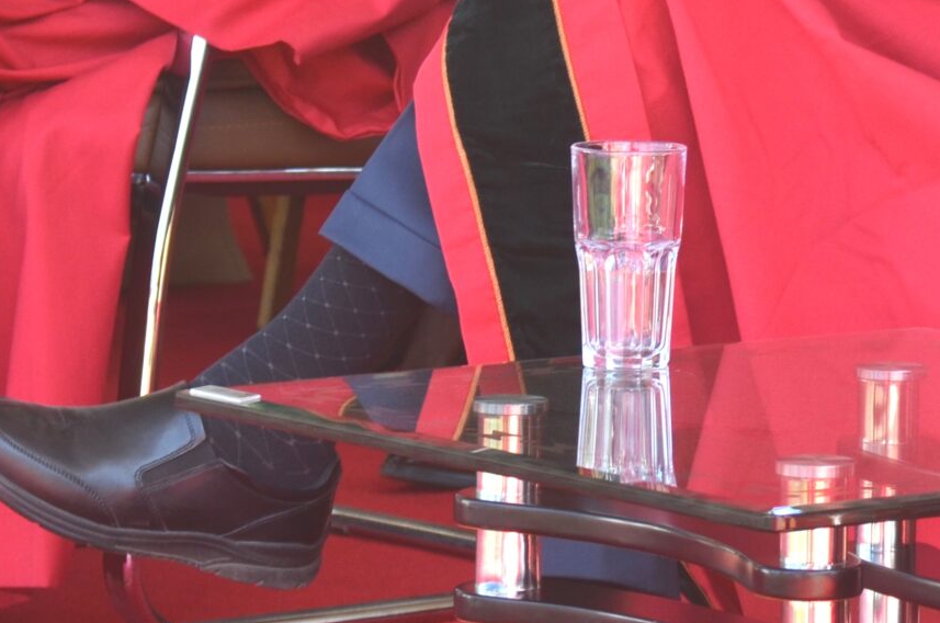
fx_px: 6542
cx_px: 678
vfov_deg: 5.4
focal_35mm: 251
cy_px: -27
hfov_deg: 8.2
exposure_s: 1/125
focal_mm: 56
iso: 180
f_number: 5.6
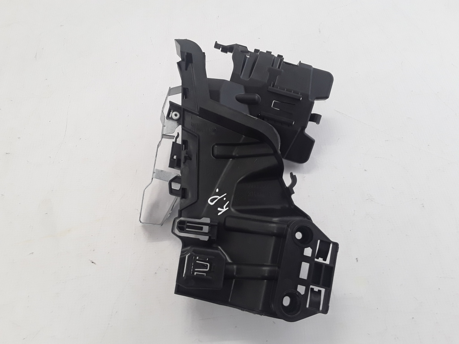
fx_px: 358
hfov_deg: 65.3
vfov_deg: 51.4
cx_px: 230
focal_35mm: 27
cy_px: 172
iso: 64
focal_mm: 2.91
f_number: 1.9
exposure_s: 1/33
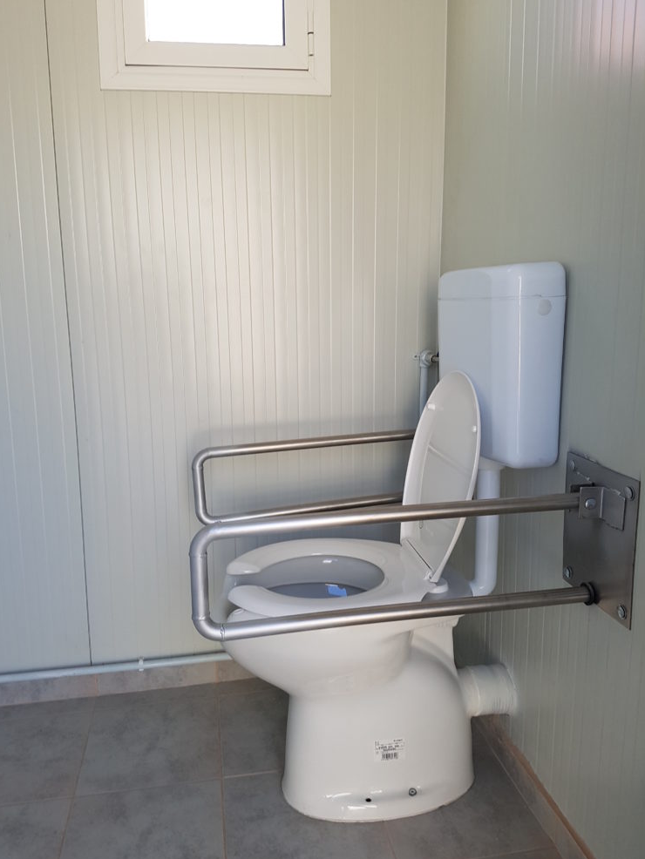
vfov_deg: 65.3
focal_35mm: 27
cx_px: 311
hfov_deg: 51.4
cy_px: 425
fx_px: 670
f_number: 1.7
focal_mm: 4.2
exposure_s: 1/133
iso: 50
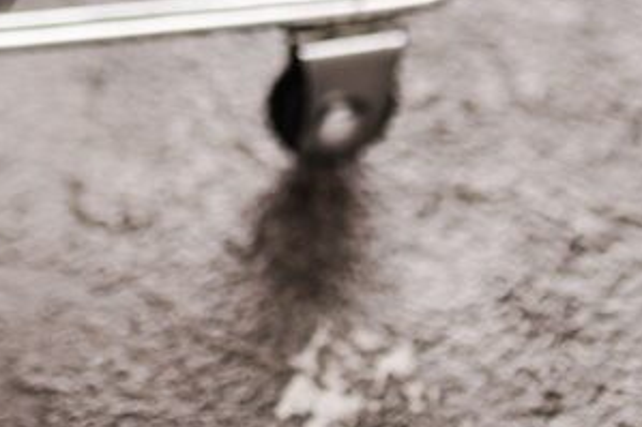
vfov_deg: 2.4
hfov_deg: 3.6
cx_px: -633
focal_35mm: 569
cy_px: -605
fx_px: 10141
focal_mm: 105
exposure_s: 1/200
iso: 100
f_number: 5.6
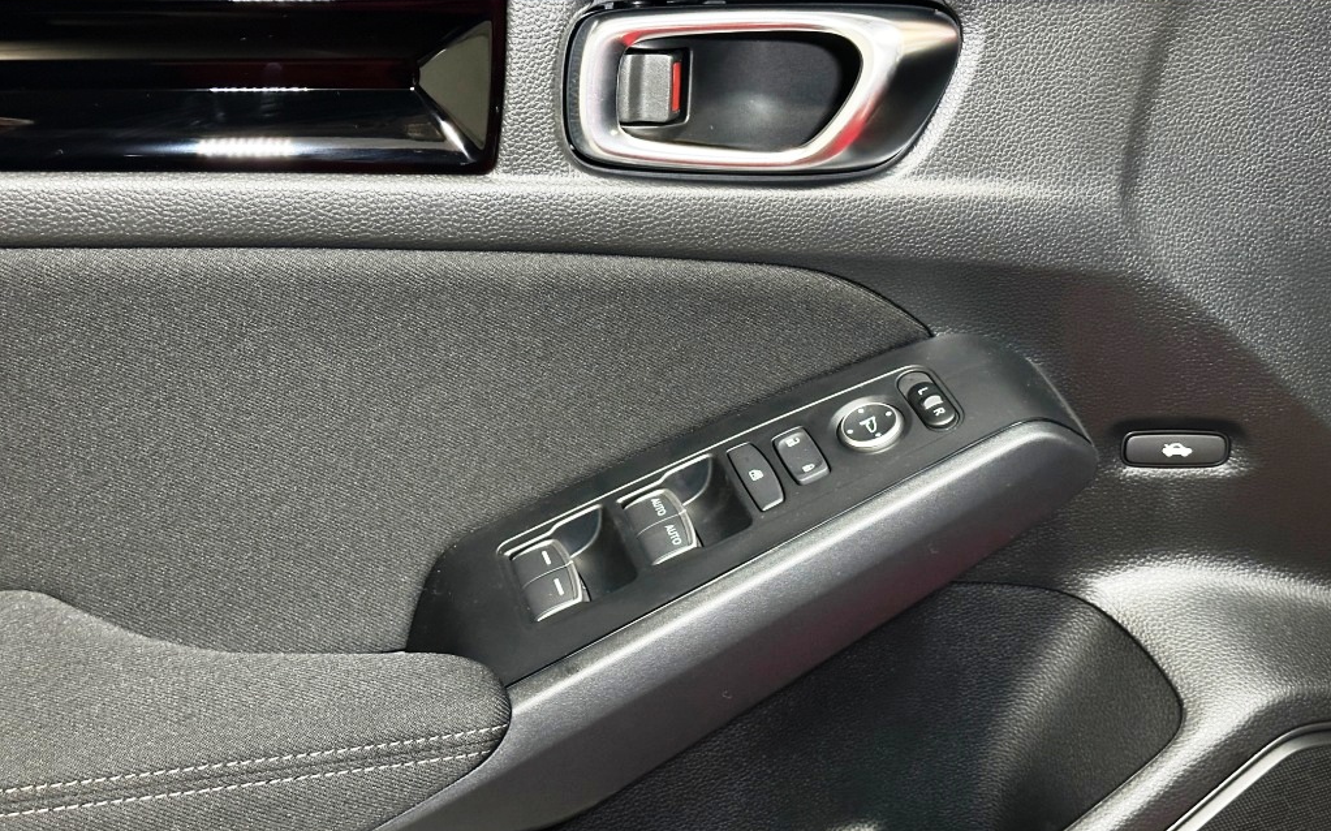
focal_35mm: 51
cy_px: 363
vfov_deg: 25.3
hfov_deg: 39.6
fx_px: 1849
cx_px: 666
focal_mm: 6.86
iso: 640
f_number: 1.78
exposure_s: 1/30
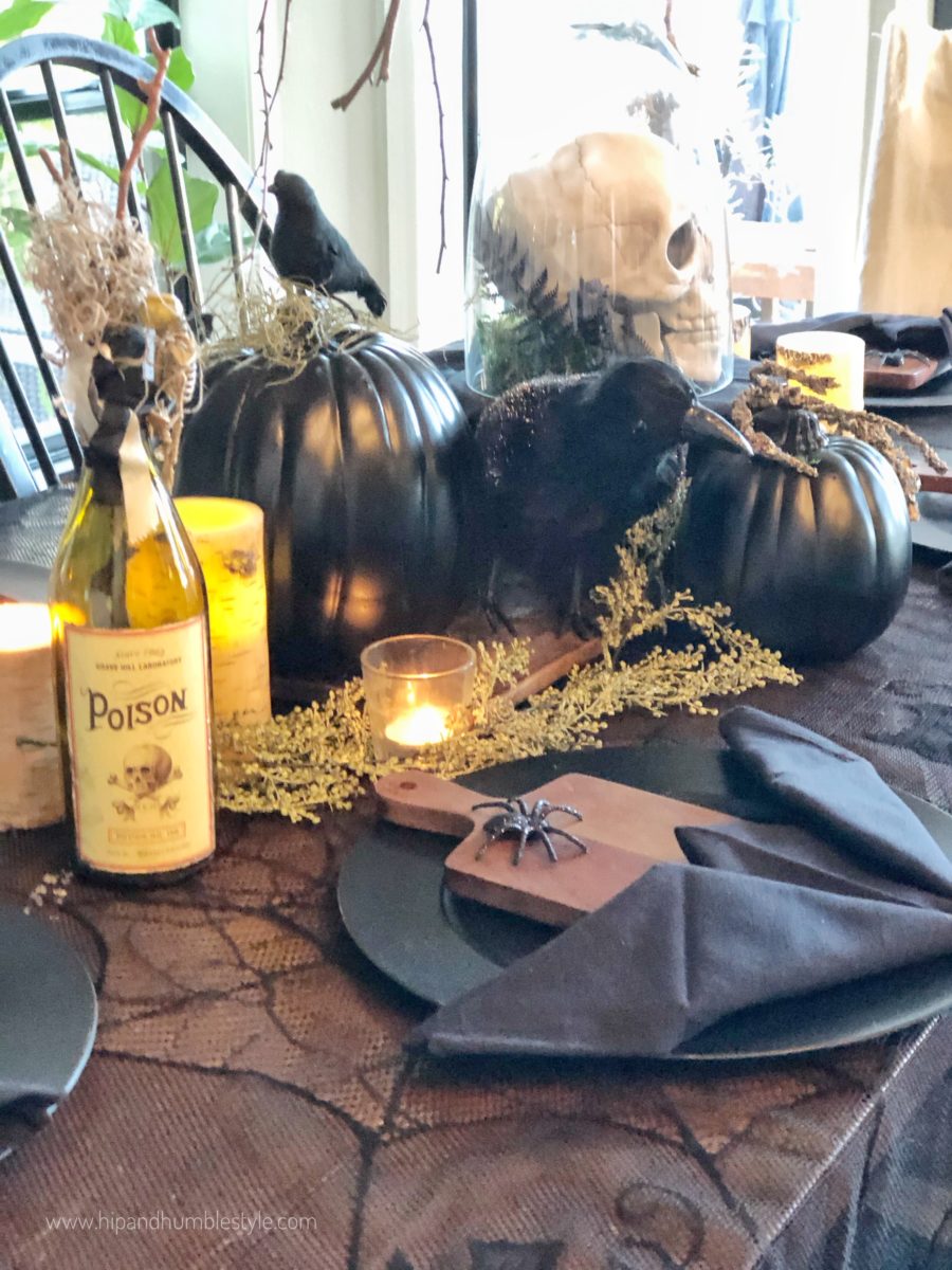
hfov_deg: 25.7
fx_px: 2090
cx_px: 476
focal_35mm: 57
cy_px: 635
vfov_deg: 33.8
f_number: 2.8
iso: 500
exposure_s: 1/30
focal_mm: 6.6
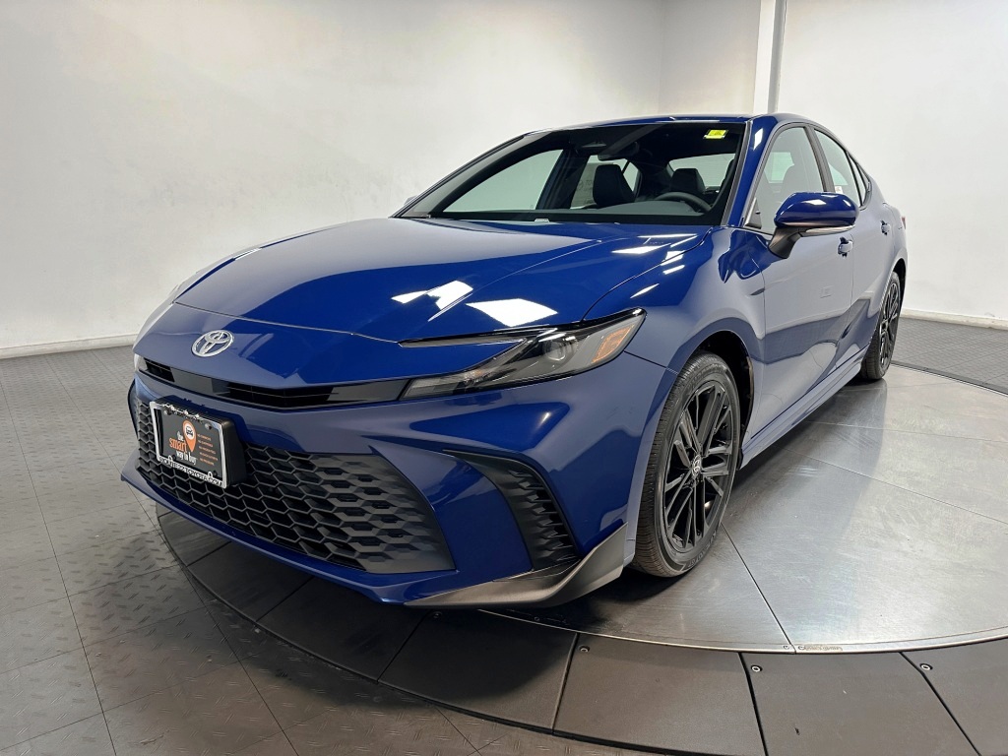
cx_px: 504
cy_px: 378
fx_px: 699
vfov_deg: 56.8
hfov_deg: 71.6
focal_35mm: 24
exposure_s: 1/60
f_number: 1.78
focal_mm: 6.86
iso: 320
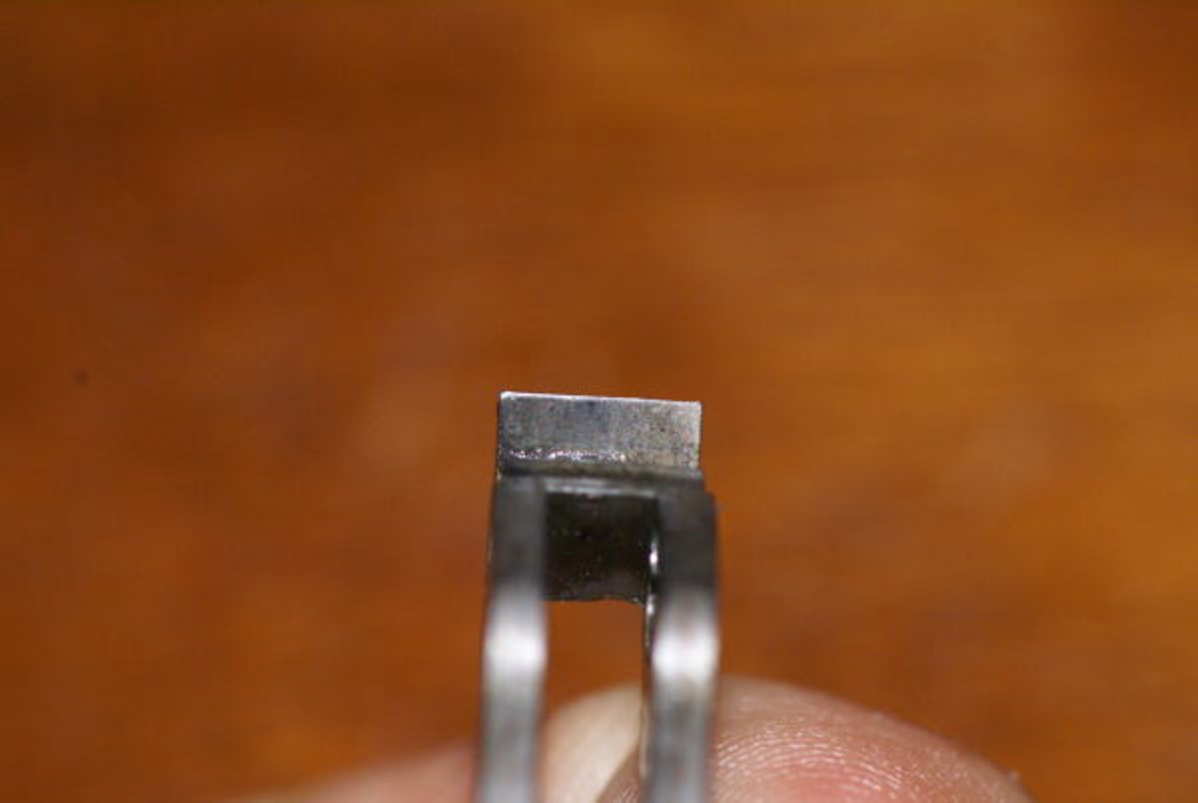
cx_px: 599
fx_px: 4999
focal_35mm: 150
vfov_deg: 9.2
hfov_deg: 13.7
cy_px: 402
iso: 400
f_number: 6.3
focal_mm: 100
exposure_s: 1/125
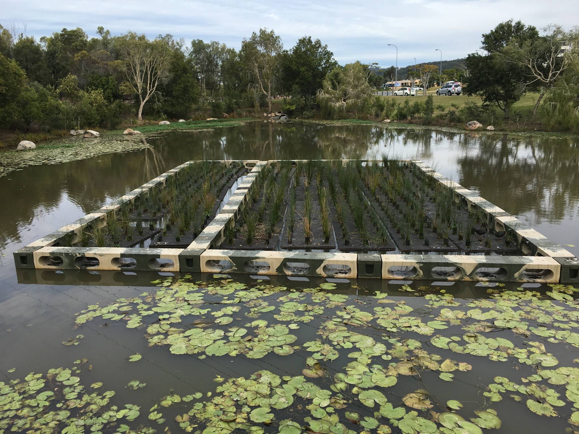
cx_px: 290
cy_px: 217
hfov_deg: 61.7
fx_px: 485
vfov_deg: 48.2
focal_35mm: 29
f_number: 2.2
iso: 25
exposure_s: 1/827
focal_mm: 4.15
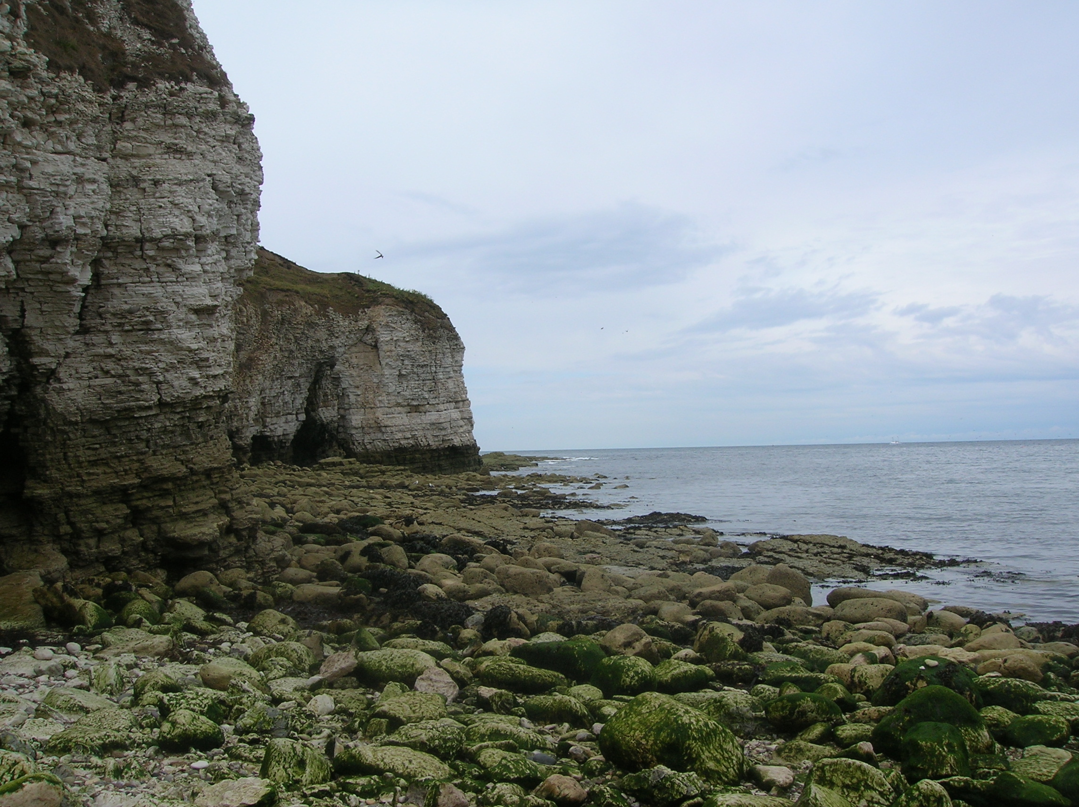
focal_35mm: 34
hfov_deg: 54.0
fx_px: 1059
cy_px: 404
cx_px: 540
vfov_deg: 41.7
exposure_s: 1/379
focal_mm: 5.7
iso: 50
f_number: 4.9
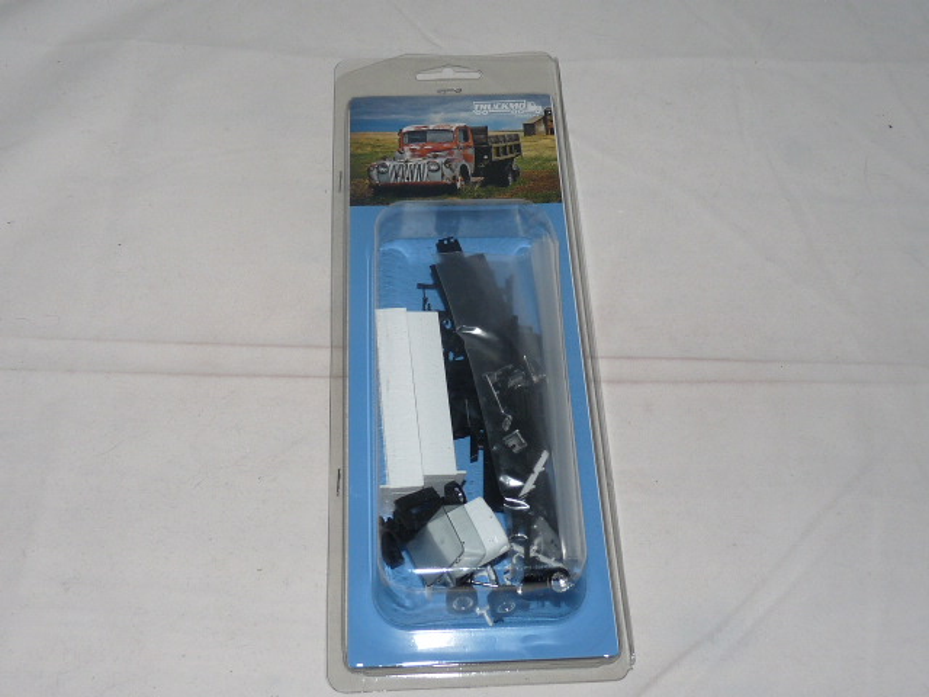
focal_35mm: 41
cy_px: 348
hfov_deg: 45.8
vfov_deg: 35.1
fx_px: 1100
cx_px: 464
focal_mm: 4.8
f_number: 2.8
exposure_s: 1/30
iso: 100
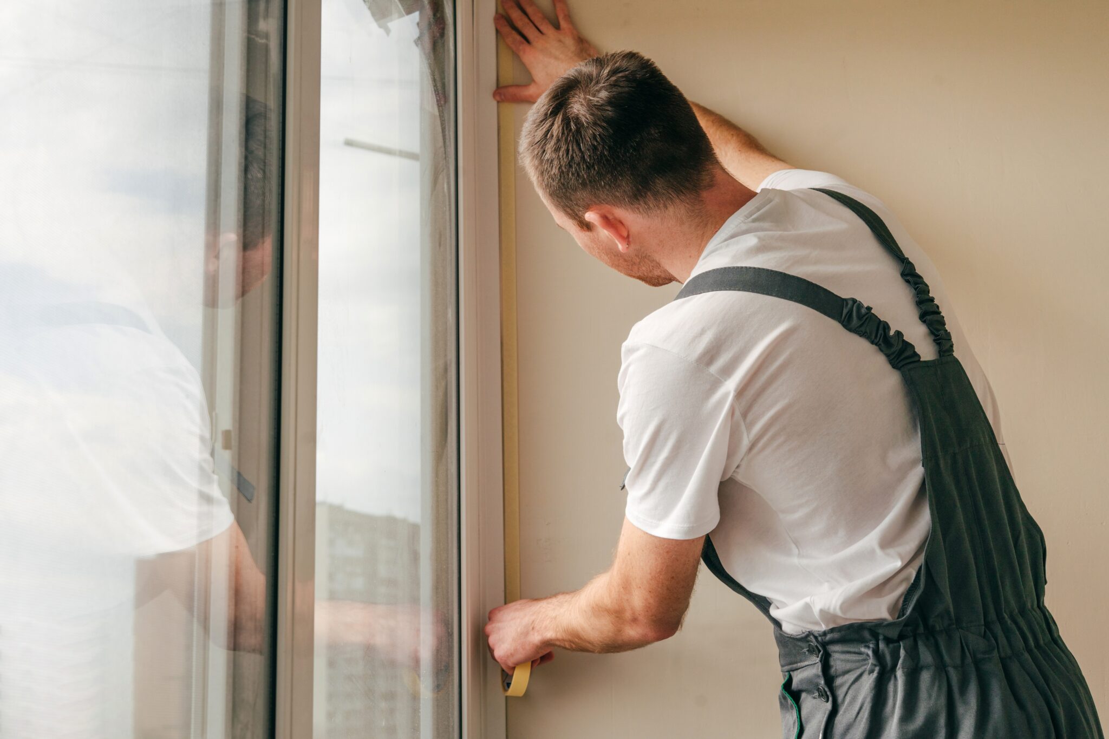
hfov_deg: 39.6
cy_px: 370
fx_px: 1540
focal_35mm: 50
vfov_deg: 27.0
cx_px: 554
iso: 100
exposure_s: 1/320
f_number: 7.1
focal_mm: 50
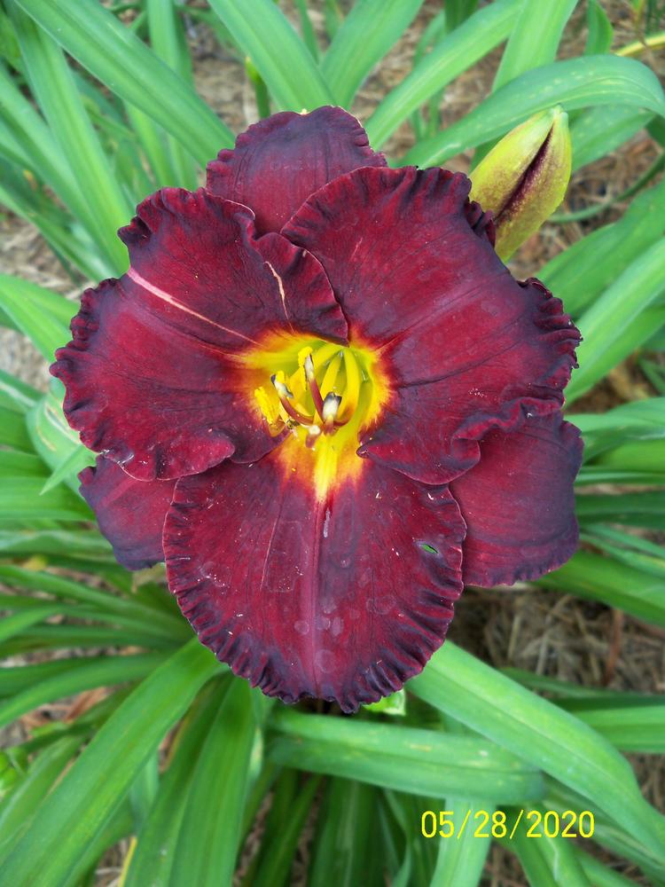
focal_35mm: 35
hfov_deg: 40.7
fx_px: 897
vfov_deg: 52.6
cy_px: 444
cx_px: 332
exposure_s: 1/100
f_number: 3.5
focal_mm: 6.2
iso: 80
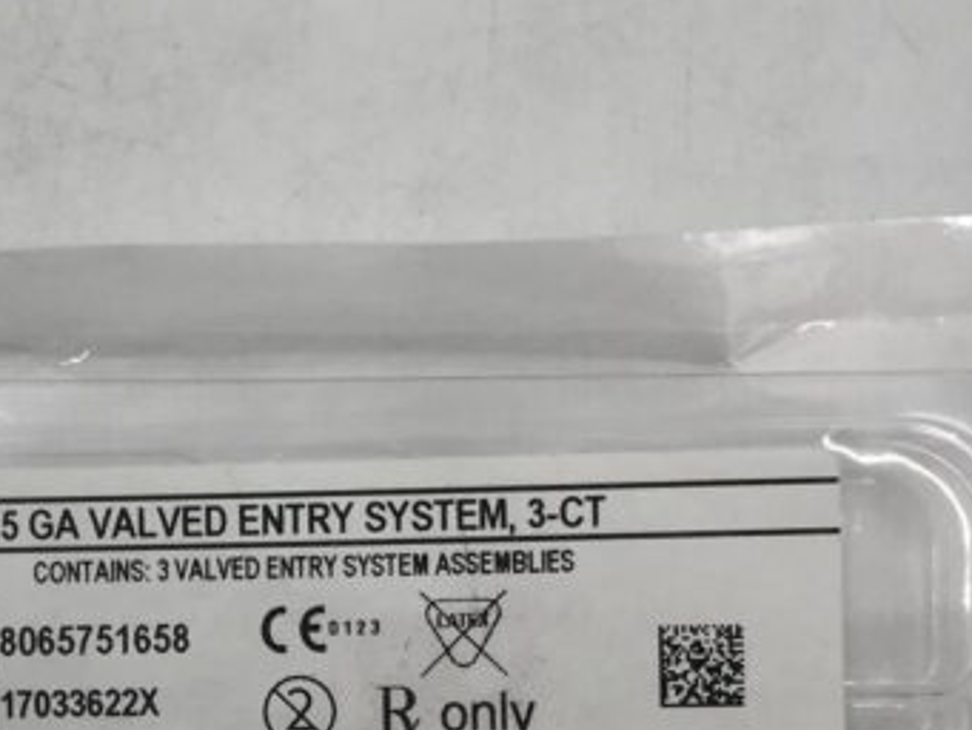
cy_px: 679
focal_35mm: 82
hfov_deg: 23.4
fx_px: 2303
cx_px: 180
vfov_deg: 17.7
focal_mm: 3.99
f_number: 1.8
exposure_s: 1/120
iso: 20
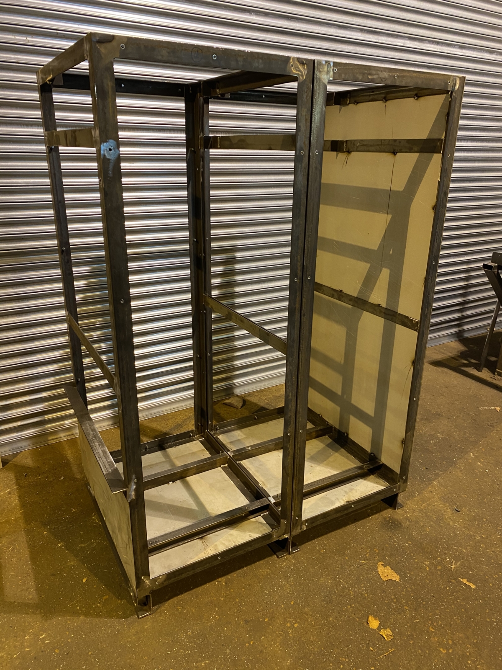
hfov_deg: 53.1
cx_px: 251
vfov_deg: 67.3
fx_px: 503
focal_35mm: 26
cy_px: 335
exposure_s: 1/50
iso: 200
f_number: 1.8
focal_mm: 4.25
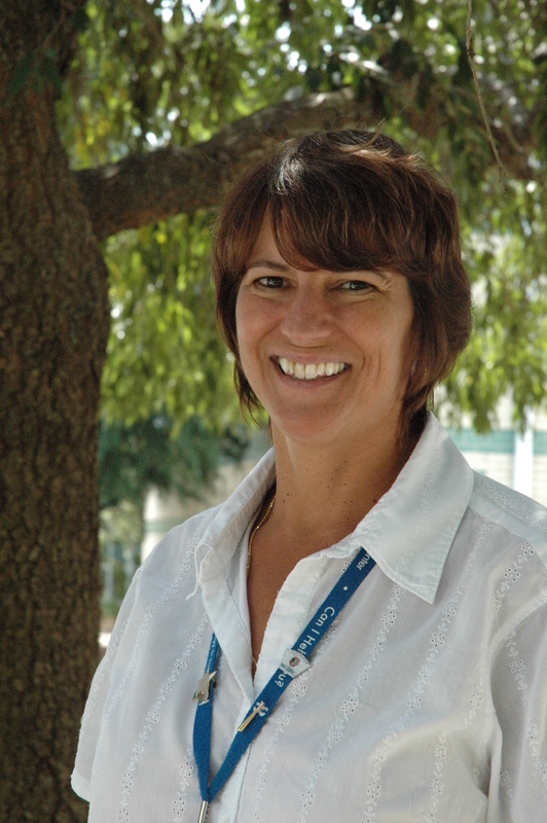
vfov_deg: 19.5
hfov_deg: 13.0
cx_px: 274
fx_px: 2397
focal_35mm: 105
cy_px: 412
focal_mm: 70
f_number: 9
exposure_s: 1/320
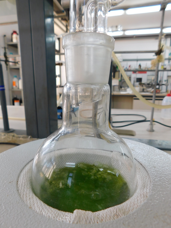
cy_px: 114
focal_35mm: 23
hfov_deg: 58.9
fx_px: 151
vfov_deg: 73.9
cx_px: 86
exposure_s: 1/50
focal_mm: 4
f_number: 3
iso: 125
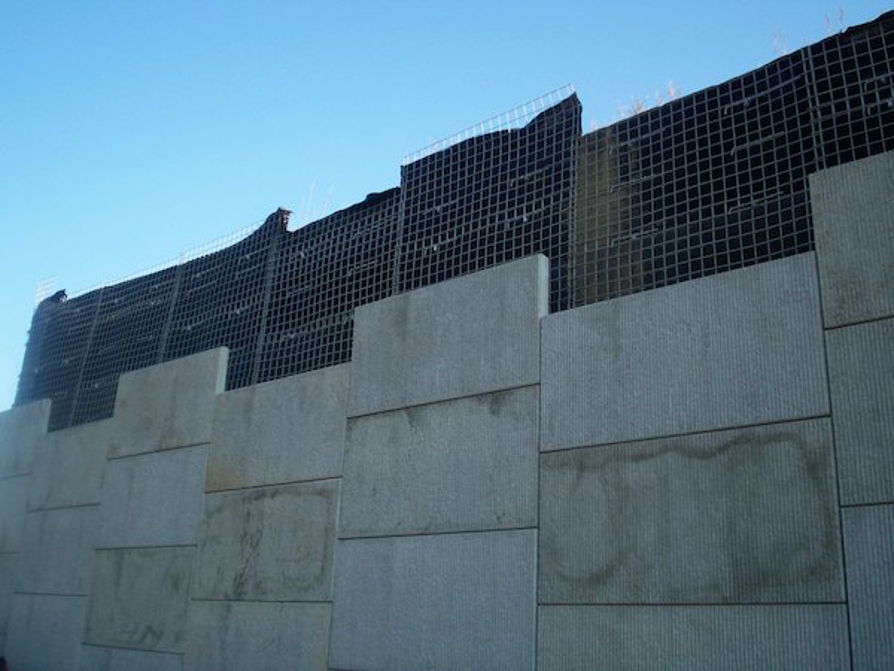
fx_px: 930
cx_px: 447
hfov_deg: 51.4
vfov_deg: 39.7
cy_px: 336
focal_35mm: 36
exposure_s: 1/207
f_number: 4.5
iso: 100
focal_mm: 5.9
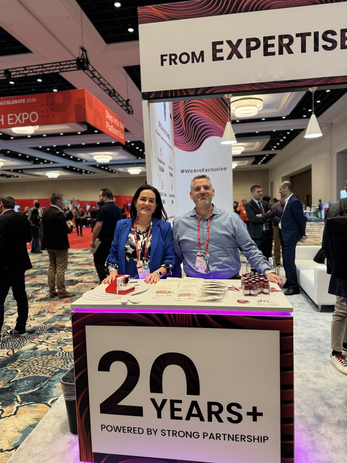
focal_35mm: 24
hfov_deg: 56.8
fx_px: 321
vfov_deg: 71.6
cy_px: 232
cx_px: 174
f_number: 1.78
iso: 200
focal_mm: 6.76
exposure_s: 1/59
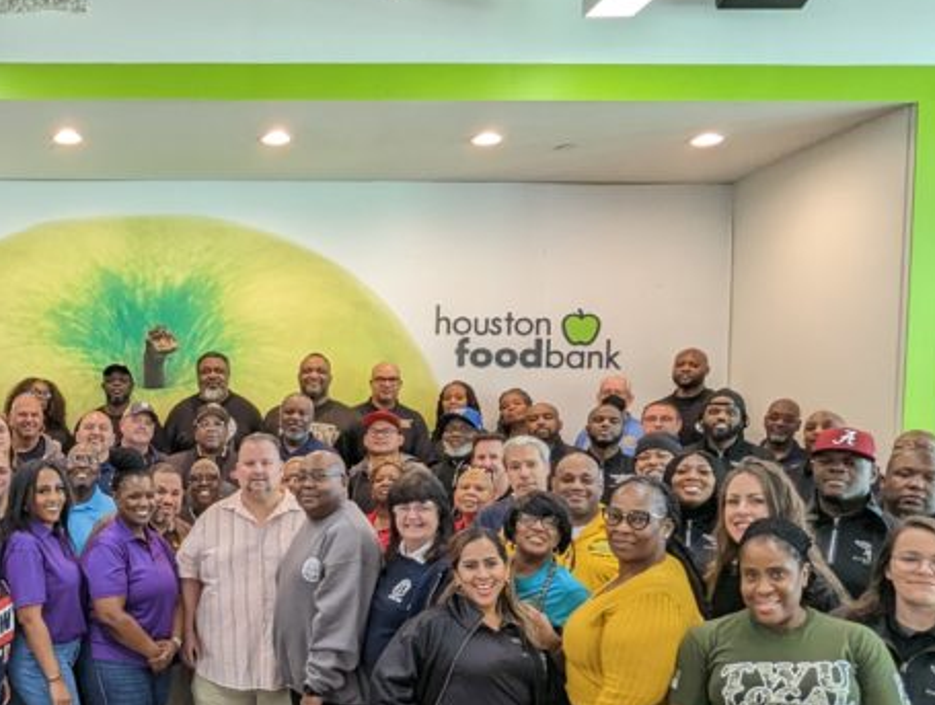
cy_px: 466
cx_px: 125
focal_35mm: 36
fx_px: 974
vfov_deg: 39.3
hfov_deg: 47.1
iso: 159
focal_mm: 2.35
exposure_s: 1/60
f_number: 2.2
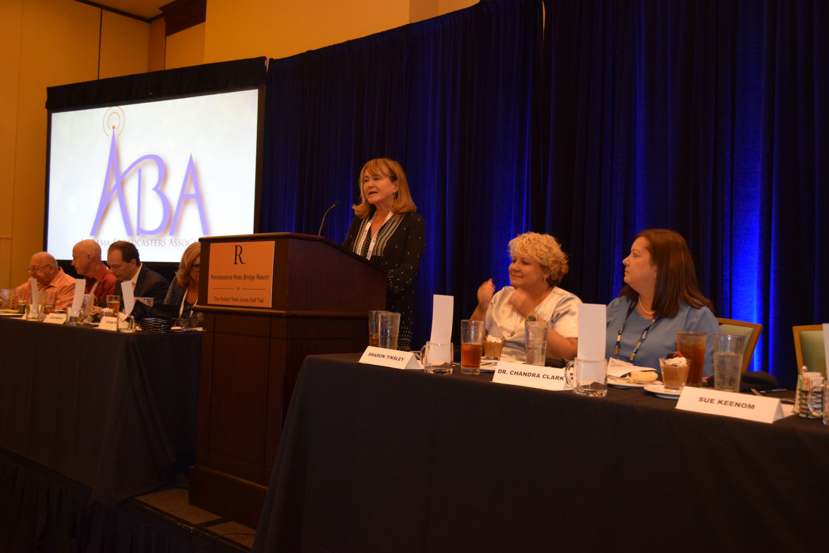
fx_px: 760
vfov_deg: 40.0
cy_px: 276
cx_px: 414
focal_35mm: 33
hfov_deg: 57.2
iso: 1600
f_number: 3.8
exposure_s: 1/60
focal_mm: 22
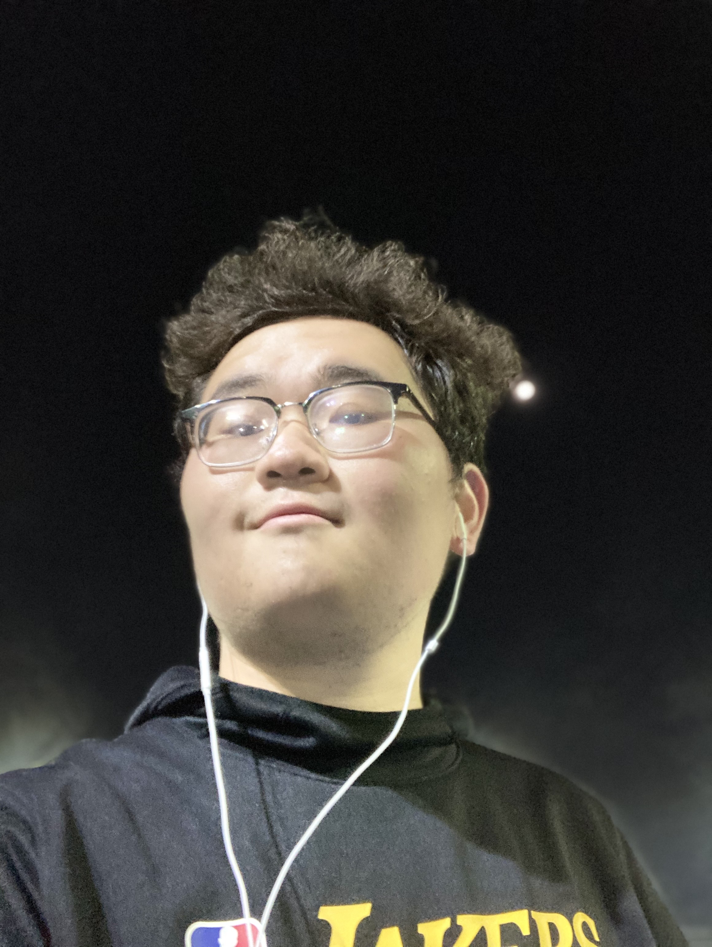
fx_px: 877
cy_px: 474
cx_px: 356
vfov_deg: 56.8
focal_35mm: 32
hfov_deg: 44.2
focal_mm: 2.87
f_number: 2.2
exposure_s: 1/40
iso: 320
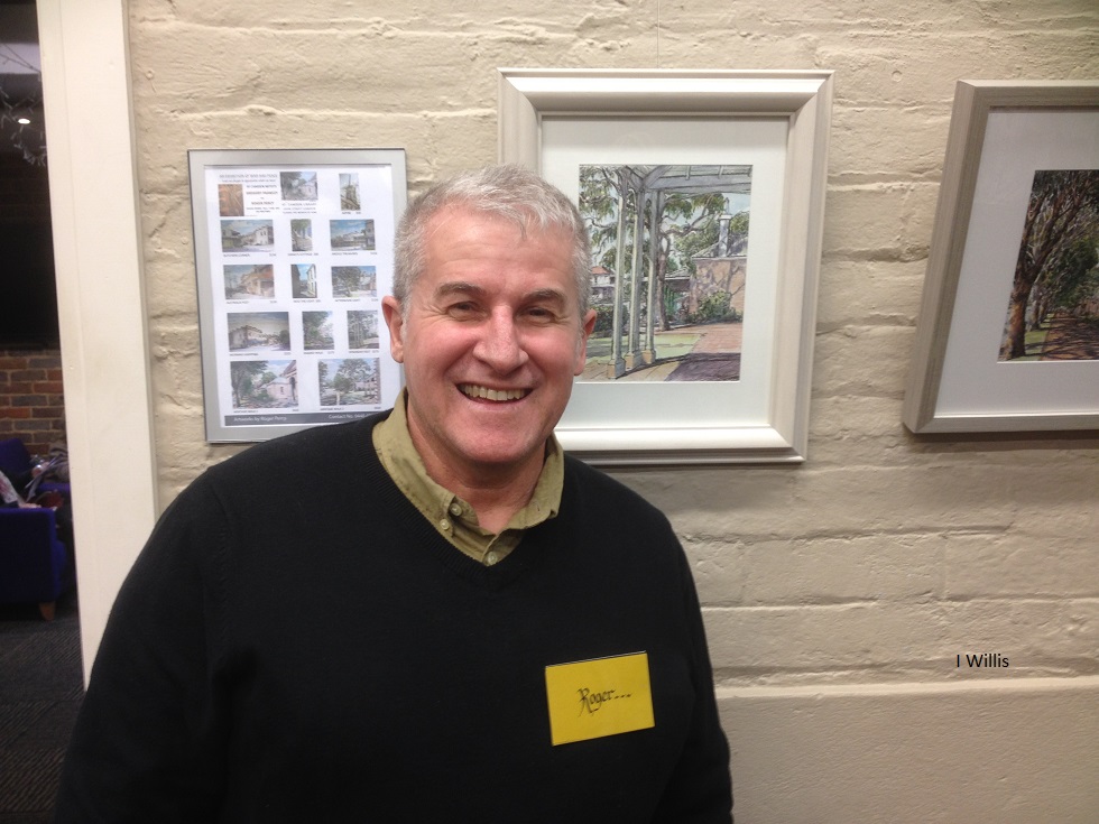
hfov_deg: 52.6
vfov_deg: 40.7
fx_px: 1111
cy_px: 412
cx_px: 550
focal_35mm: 35
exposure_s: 1/20
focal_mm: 4.28
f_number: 2.4
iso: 50
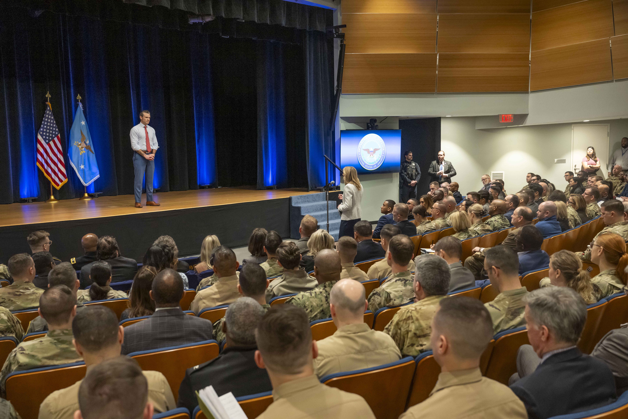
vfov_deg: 37.9
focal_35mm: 35
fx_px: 611
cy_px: 210
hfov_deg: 54.4
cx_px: 314
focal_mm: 35
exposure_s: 1/200
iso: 2500
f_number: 4.5
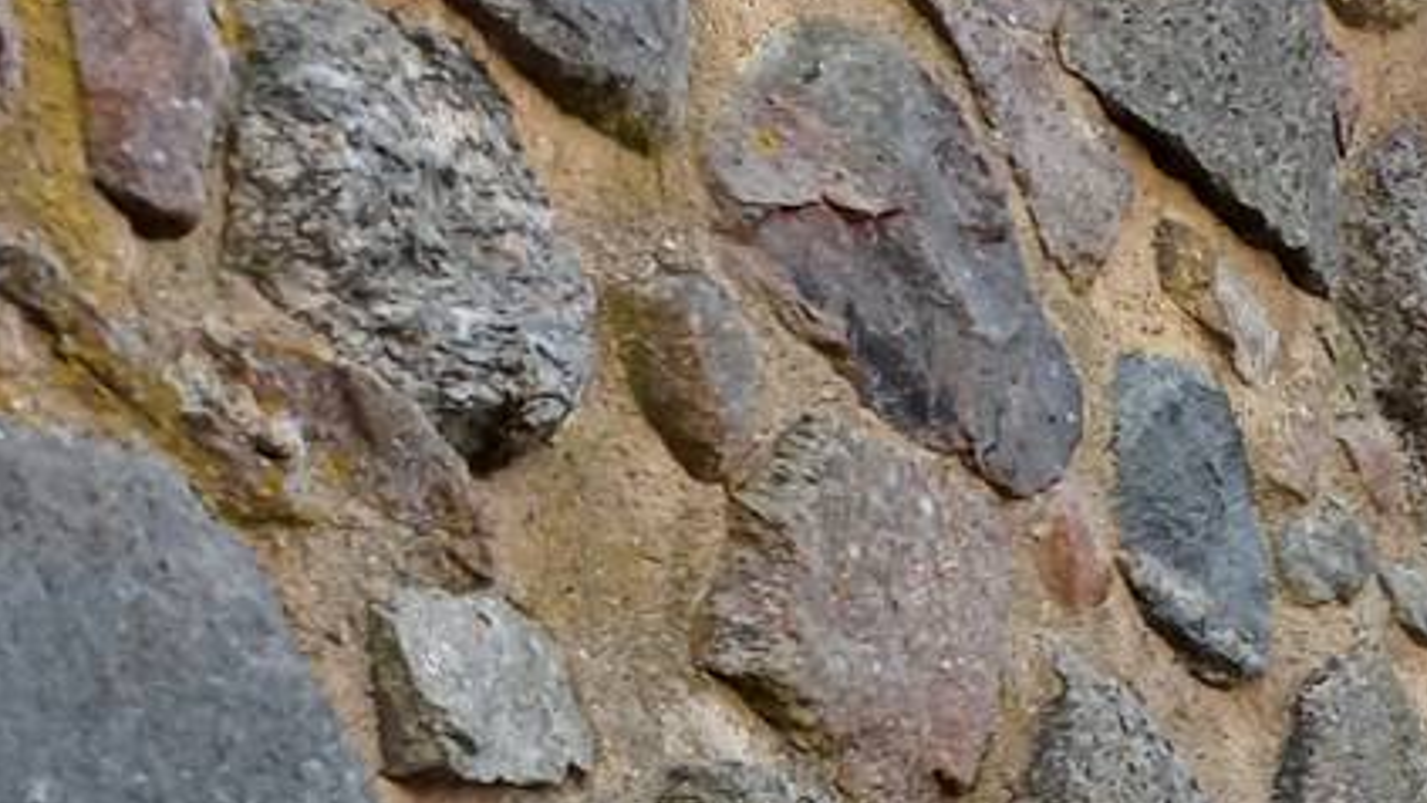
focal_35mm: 103
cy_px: 1437
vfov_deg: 11.0
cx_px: 2415
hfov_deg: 17.6
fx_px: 3898
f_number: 1.8
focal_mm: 4.6
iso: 25
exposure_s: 1/100
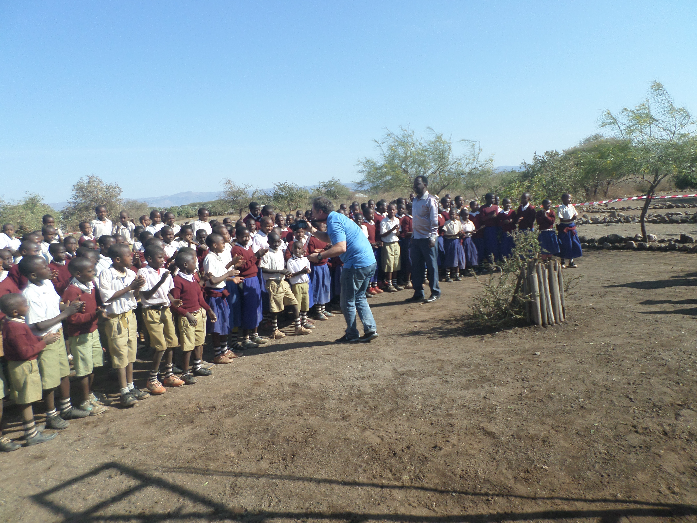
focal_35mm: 25
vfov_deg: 54.9
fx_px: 503
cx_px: 348
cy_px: 262
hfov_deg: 69.4
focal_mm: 4.5
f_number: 2.5
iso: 80
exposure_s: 1/1000
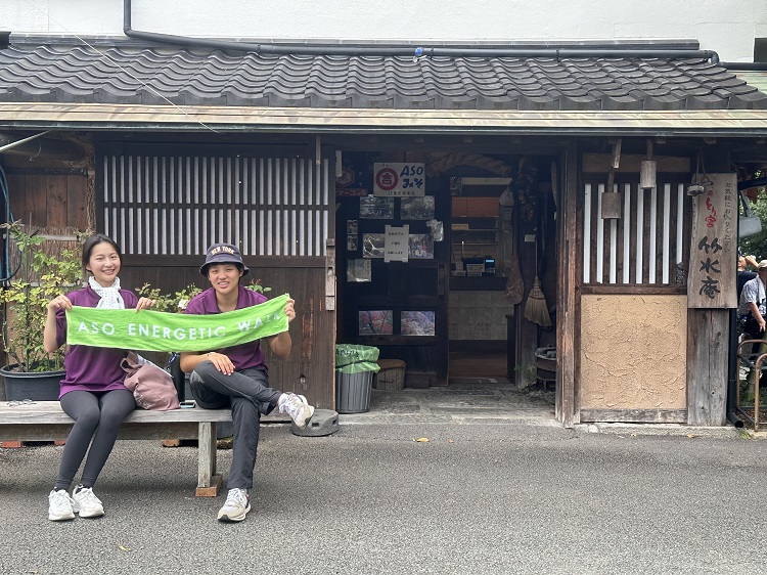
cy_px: 288
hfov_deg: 39.7
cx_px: 384
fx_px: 1063
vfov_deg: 30.2
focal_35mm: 48
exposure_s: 1/508
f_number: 1.8
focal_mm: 6.9
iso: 64
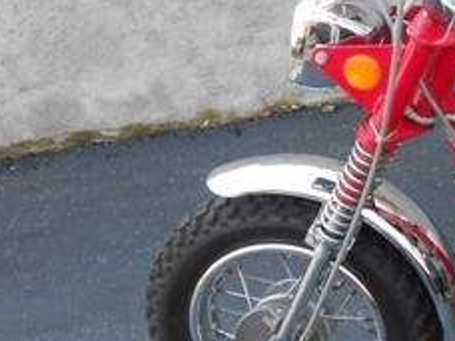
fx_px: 1367
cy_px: 152
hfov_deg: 17.6
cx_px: 611
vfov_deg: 14.2
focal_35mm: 104
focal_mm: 6.7
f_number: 3.9
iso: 80
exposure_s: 1/40
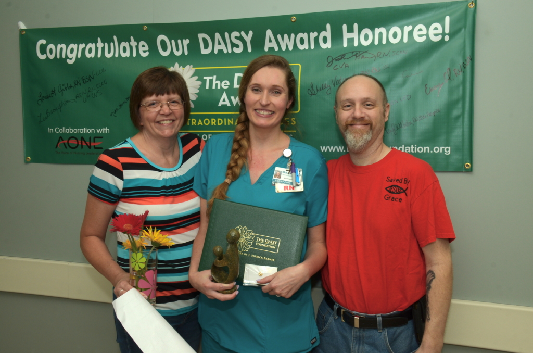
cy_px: 176
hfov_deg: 53.2
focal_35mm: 36
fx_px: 532
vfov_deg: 36.7
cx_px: 266
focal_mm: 24
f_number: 11
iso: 200
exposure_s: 1/80
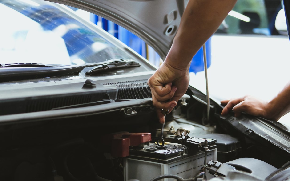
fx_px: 561
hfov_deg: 28.9
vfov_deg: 18.3
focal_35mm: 71
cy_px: 101
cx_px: 115
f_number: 2
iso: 1250
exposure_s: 1/125
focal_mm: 35
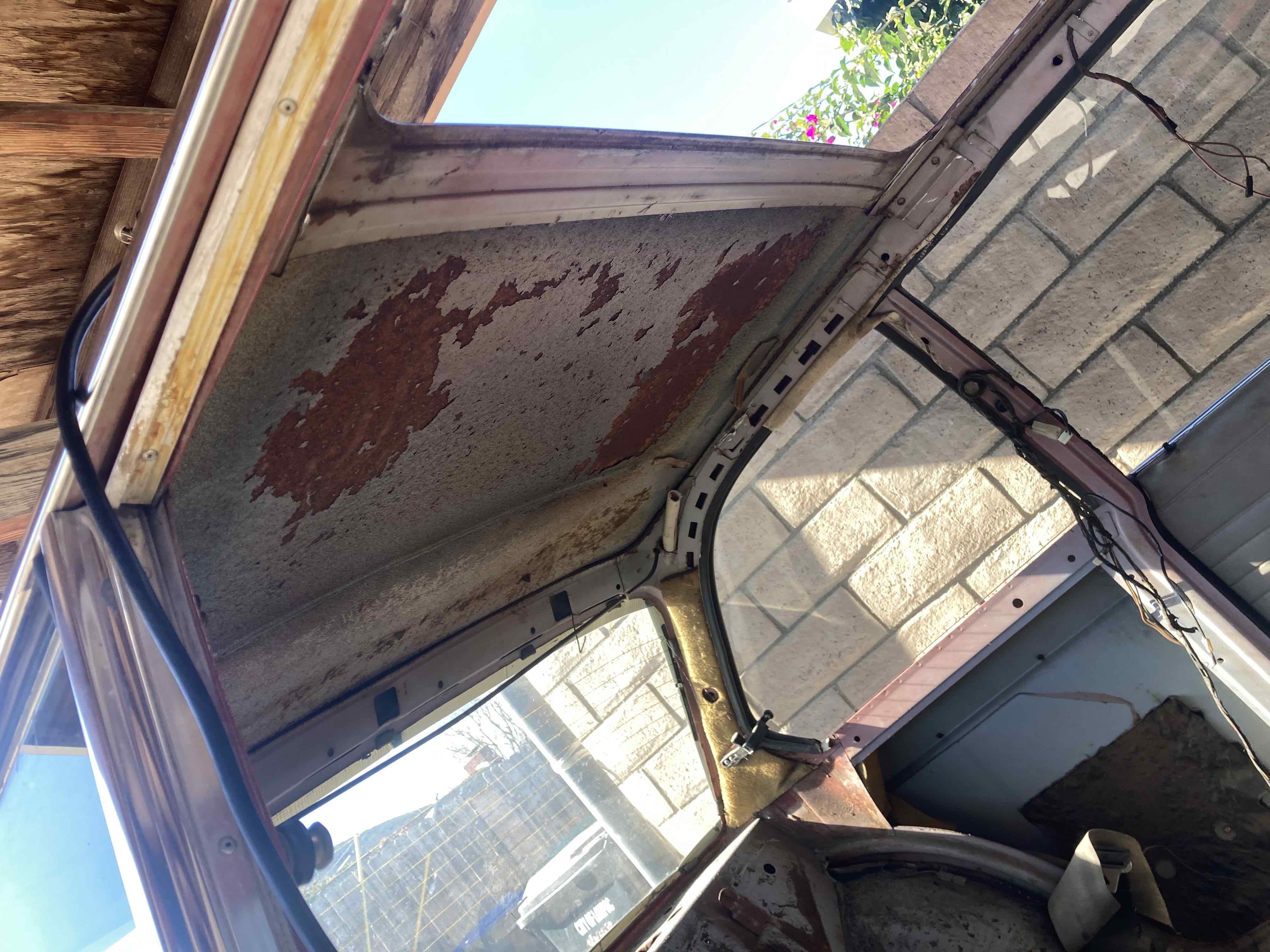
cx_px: 635
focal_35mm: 28
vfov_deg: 49.7
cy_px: 476
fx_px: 1027
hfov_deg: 63.4
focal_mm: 3.99
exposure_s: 1/209
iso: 20
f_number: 1.8
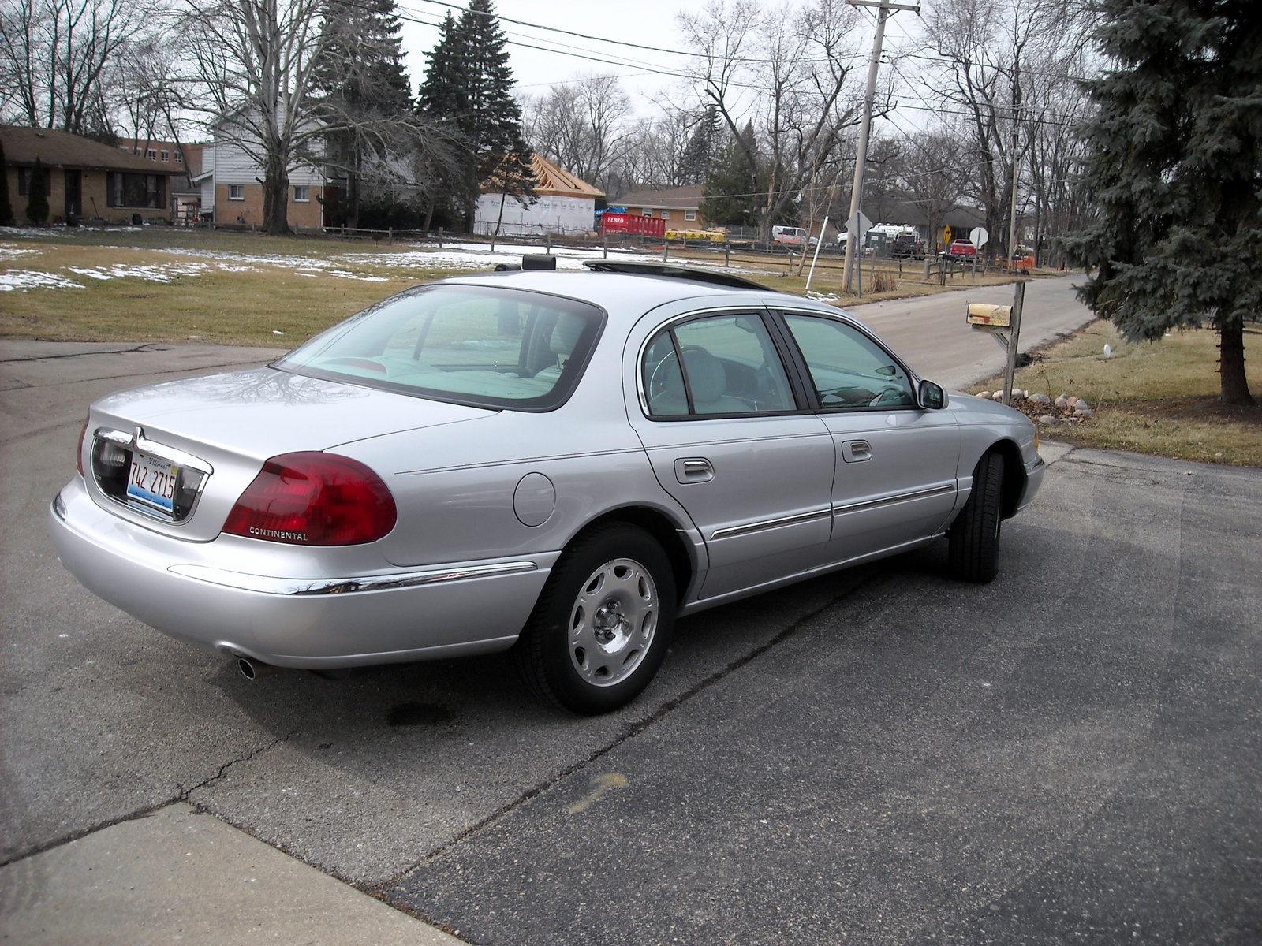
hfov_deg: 52.6
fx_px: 1276
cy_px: 473
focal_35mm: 35
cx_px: 631
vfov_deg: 40.7
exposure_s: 1/141
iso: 64
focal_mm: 5.7
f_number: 5.6
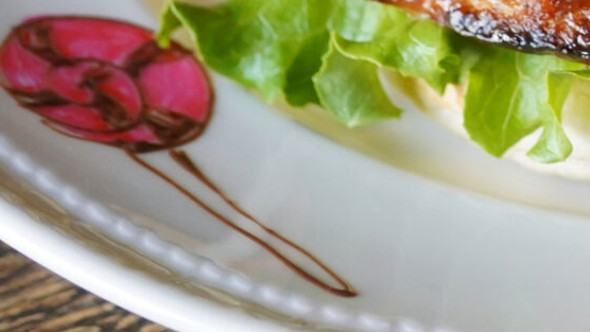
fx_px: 3771
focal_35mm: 241
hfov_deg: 8.7
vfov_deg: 4.9
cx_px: 991
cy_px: -550
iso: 2500
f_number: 4.5
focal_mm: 50
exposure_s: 1/160
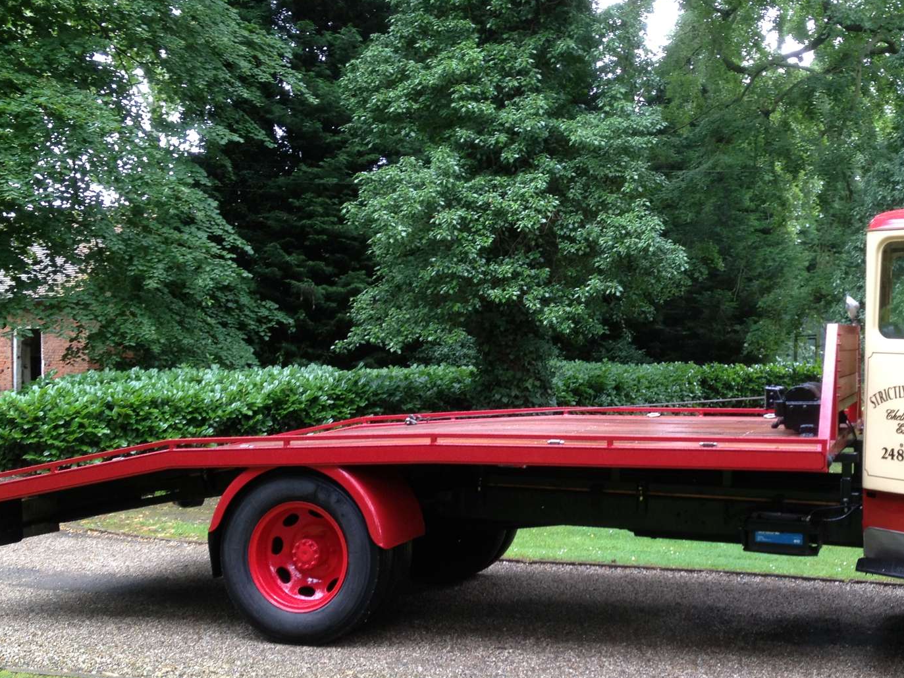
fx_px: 1332
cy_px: 339
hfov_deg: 37.0
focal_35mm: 51
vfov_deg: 28.5
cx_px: 624
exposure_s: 1/40
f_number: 2.4
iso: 64
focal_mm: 4.28
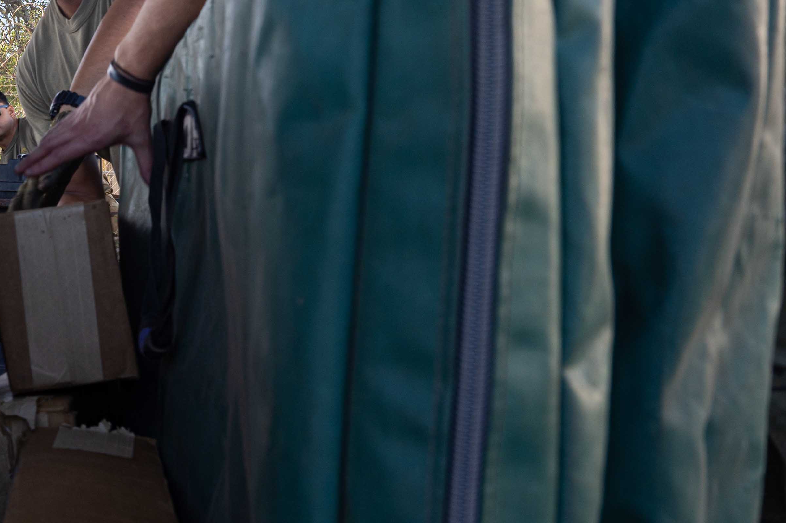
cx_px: -144
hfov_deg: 25.9
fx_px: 1527
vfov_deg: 19.3
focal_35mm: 70
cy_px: 139
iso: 125
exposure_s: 1/125
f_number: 8
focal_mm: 28
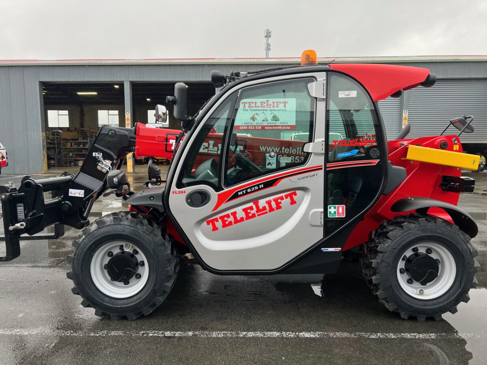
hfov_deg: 67.3
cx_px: 244
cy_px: 182
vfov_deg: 53.1
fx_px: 366
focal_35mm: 26
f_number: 1.5
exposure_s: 1/161
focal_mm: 5.7
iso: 40
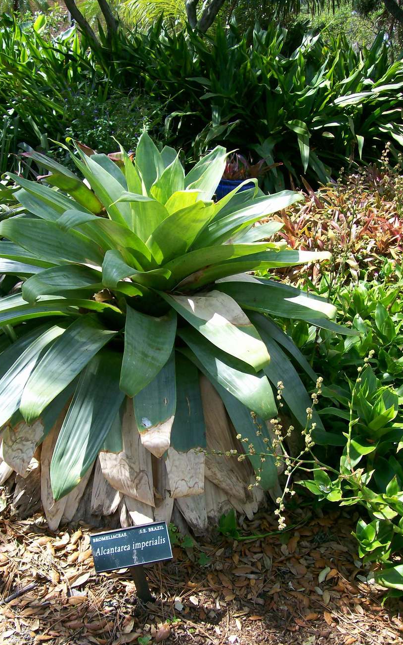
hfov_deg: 32.7
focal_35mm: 39
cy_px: 326
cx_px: 161
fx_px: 685
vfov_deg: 50.4
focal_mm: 6
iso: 80
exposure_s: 1/507
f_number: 2.7
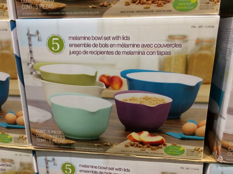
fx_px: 195
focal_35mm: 29
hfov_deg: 61.7
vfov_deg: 48.2
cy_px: 87
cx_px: 116
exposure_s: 1/30
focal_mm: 4.15
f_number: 2.2
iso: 125
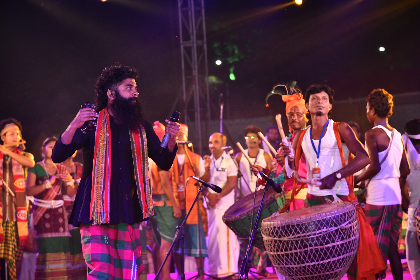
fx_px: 1225
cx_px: 210
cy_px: 140
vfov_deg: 13.0
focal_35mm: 105
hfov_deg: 19.5
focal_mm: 105
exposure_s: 1/160
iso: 2000
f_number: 5.6
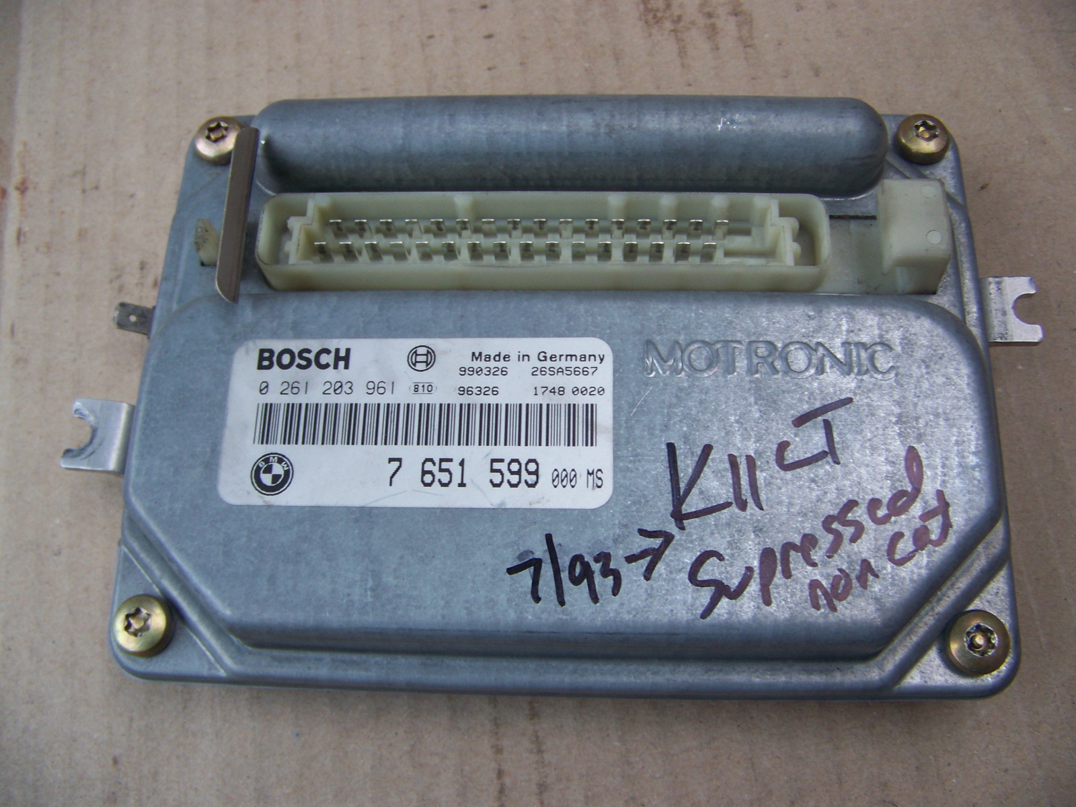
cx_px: 538
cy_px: 404
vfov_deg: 39.7
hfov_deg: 51.4
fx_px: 1119
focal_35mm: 36
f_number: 2.8
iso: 64
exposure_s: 1/40
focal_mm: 5.85
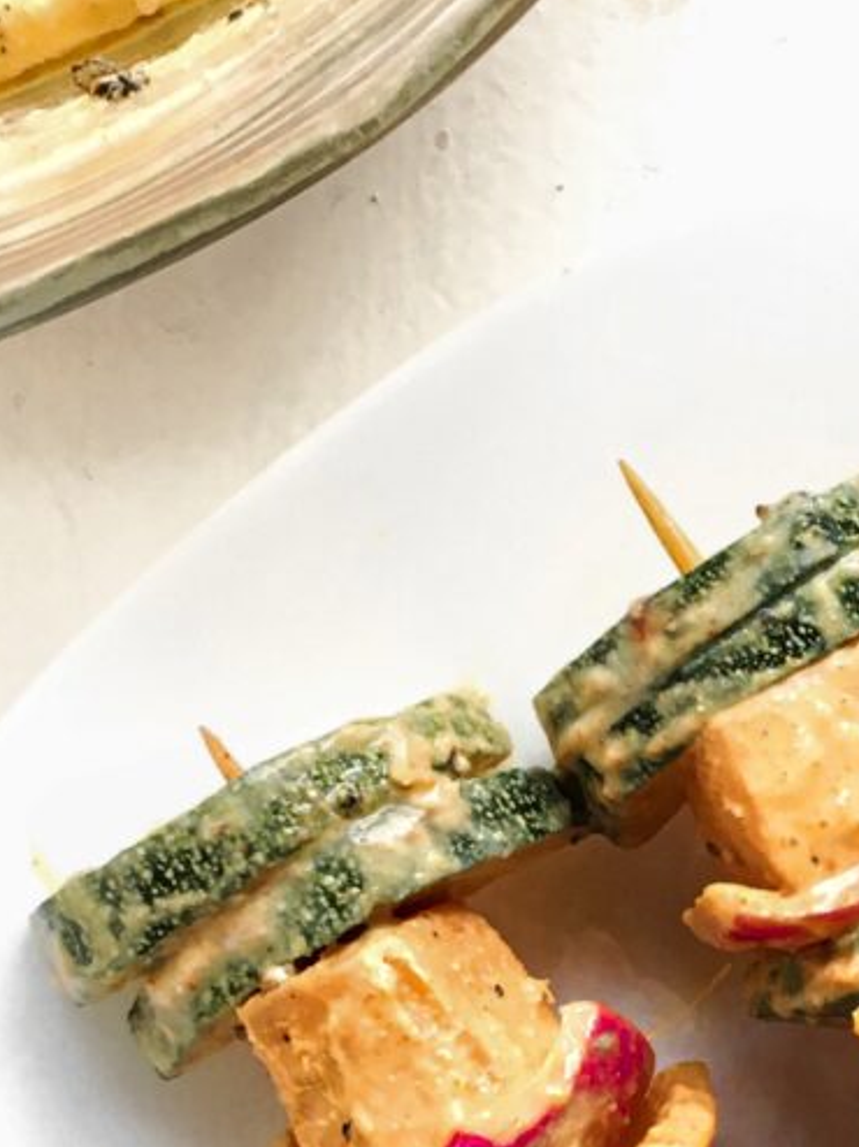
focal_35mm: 94
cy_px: 964
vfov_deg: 20.6
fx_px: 3113
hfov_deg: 15.3
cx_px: 936
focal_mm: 4.15
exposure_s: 1/35
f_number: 2.2
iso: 40
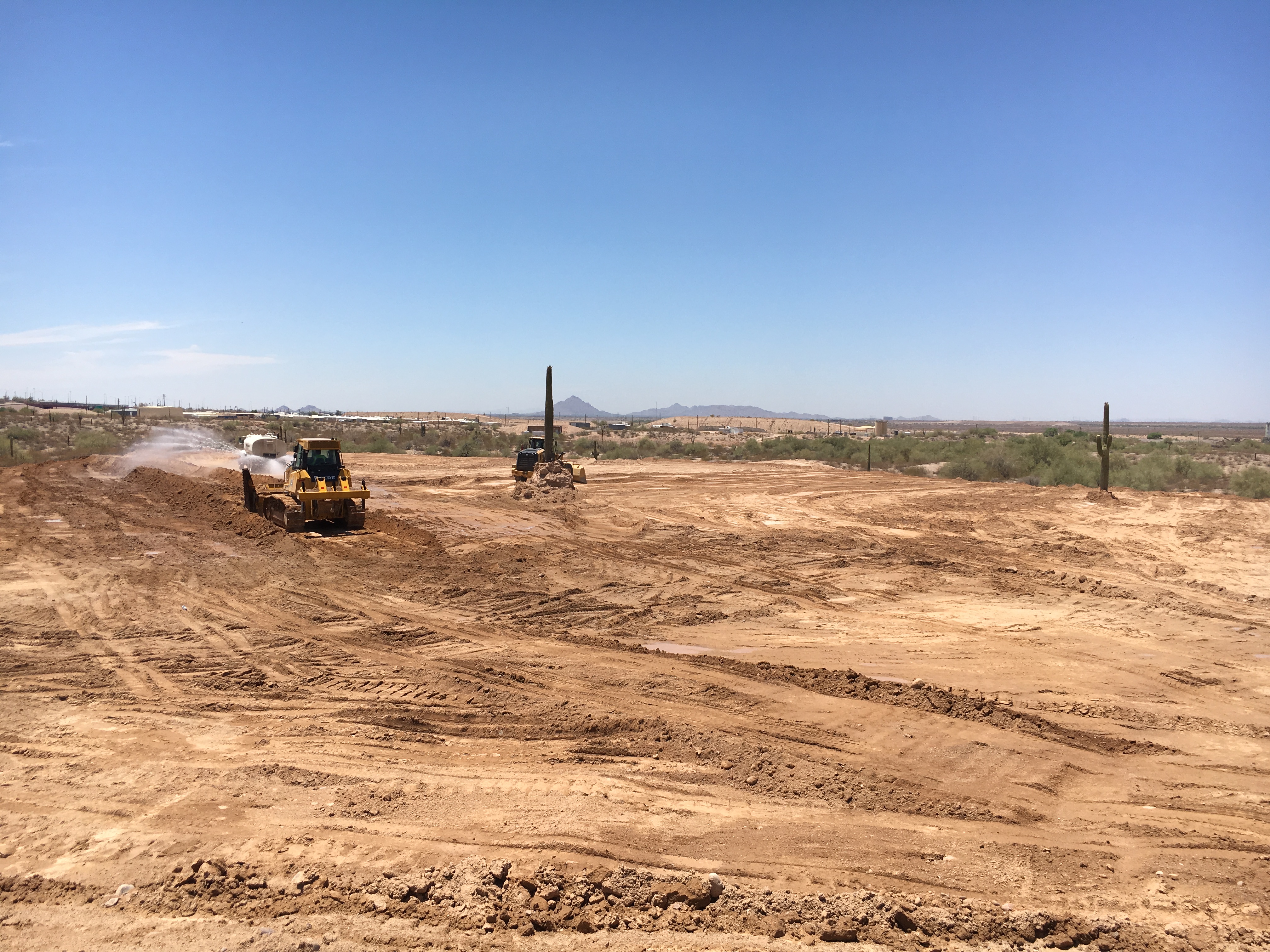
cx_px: 635
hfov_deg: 61.7
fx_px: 1064
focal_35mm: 29
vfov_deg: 48.2
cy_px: 476
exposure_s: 1/2481
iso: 25
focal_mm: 4.15
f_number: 2.2
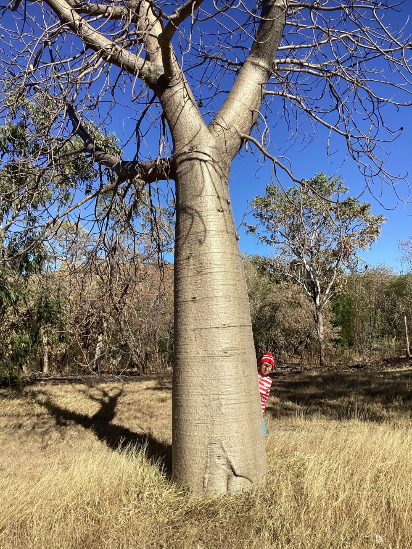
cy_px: 274
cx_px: 206
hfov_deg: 45.4
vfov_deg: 58.4
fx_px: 492
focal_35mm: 31
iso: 25
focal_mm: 3.3
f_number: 2.4
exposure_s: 1/1404
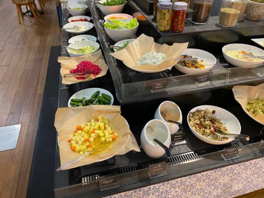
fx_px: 198
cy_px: 99
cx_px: 132
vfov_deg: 53.1
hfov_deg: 67.3
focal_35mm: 26
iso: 400
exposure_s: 1/50
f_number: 1.8
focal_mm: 4.25
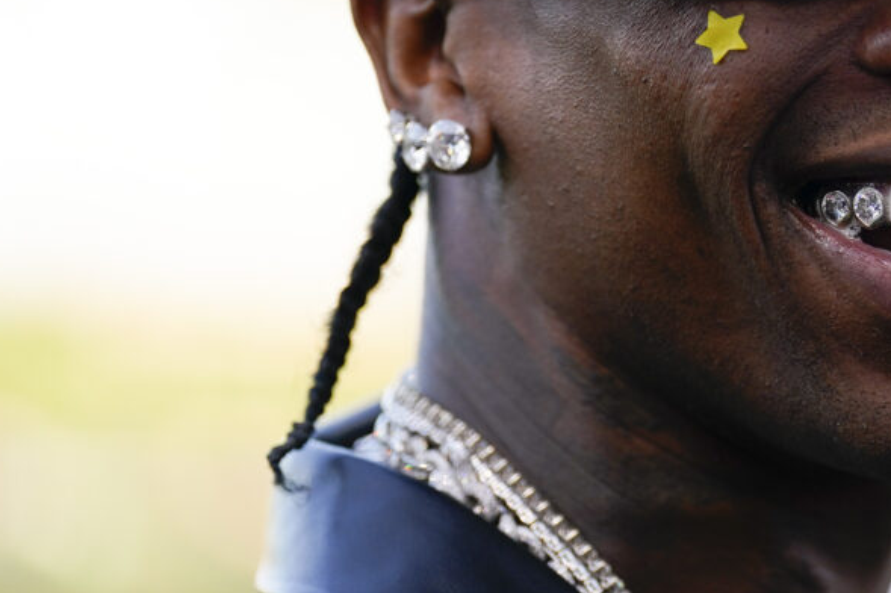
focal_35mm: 263
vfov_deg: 5.2
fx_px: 6505
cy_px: 2
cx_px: 886
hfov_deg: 7.8
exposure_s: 1/1250
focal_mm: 129
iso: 640
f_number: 2.8
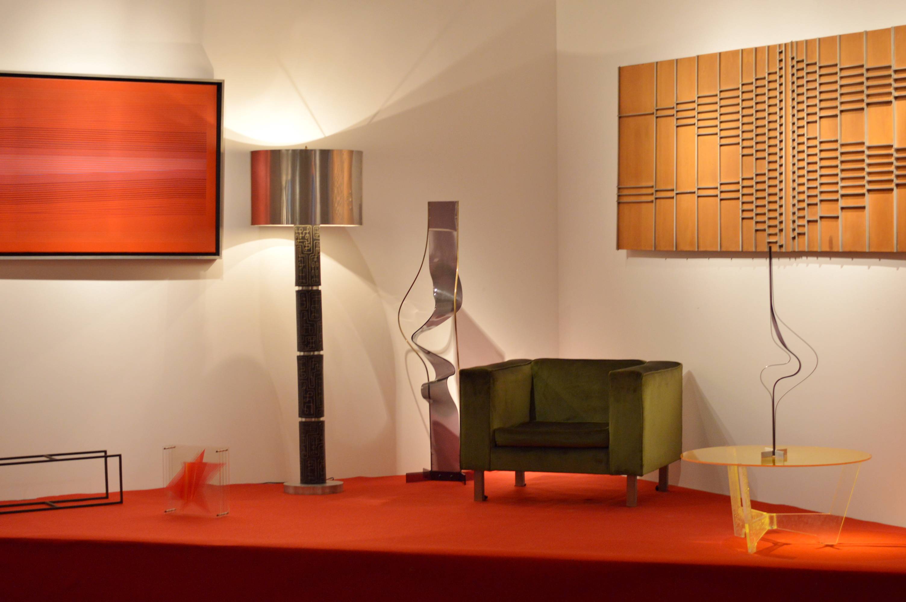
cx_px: 453
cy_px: 301
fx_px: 1886
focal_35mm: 75
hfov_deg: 27.0
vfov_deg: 18.1
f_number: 2.5
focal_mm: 50
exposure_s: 1/100
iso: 800
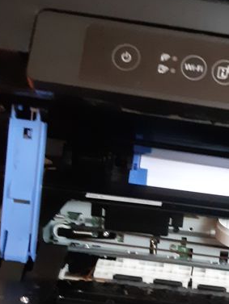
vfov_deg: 27.6
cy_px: 239
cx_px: 240
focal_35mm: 69
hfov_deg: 20.5
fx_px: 608
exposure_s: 1/17
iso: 640
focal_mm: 3.92
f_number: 1.7
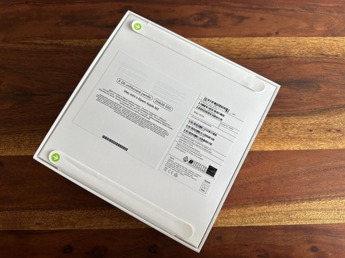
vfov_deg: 56.8
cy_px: 129
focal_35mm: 24
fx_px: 239
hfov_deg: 71.6
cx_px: 172
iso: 100
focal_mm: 6.86
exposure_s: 1/121
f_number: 1.78
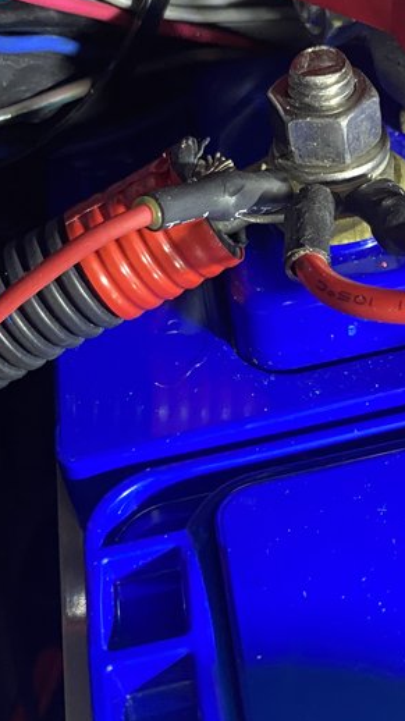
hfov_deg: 20.5
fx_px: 1070
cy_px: 326
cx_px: 431
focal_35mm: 56
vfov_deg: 37.2
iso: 500
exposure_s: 1/47
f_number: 1.8
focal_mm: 4.25
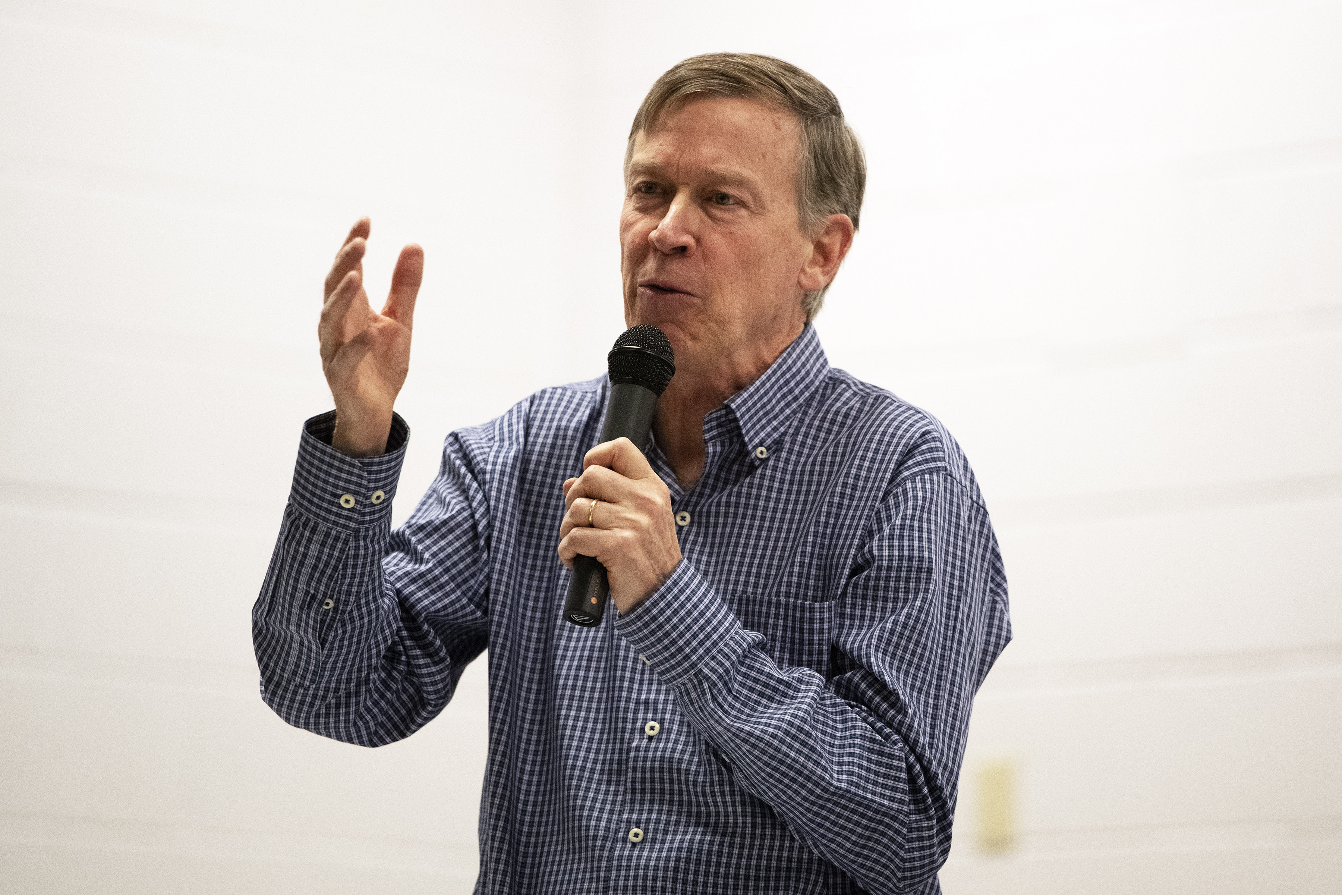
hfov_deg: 10.3
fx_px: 7455
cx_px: 671
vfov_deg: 6.9
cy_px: 448
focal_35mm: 200
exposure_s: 1/400
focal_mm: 200
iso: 4000
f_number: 2.8
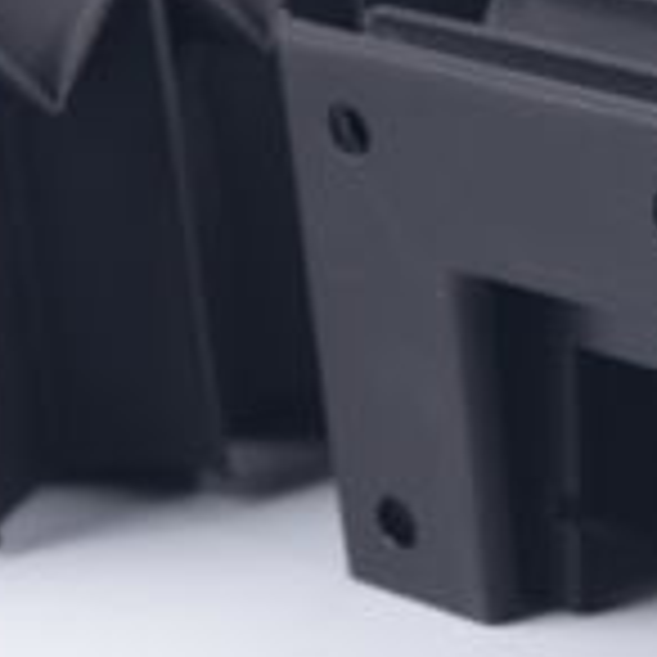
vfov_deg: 8.6
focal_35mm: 204
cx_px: 698
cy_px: 146
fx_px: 4380
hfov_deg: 8.5
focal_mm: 70
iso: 100
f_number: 10
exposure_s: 1/125
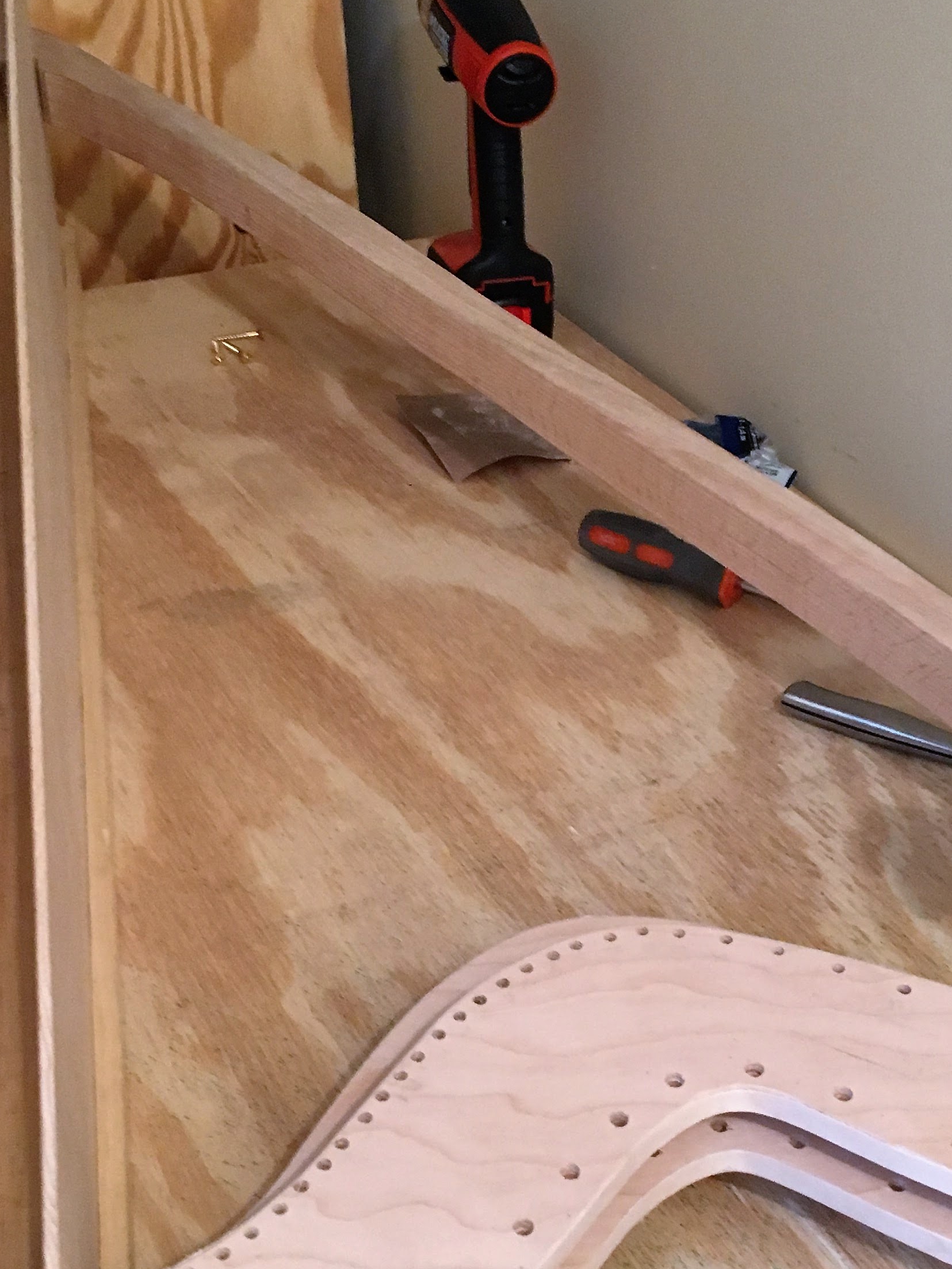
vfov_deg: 36.1
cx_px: 538
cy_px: 749
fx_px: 1943
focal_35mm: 53
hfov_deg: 27.5
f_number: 2.2
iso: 200
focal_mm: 4.15
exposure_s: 1/24
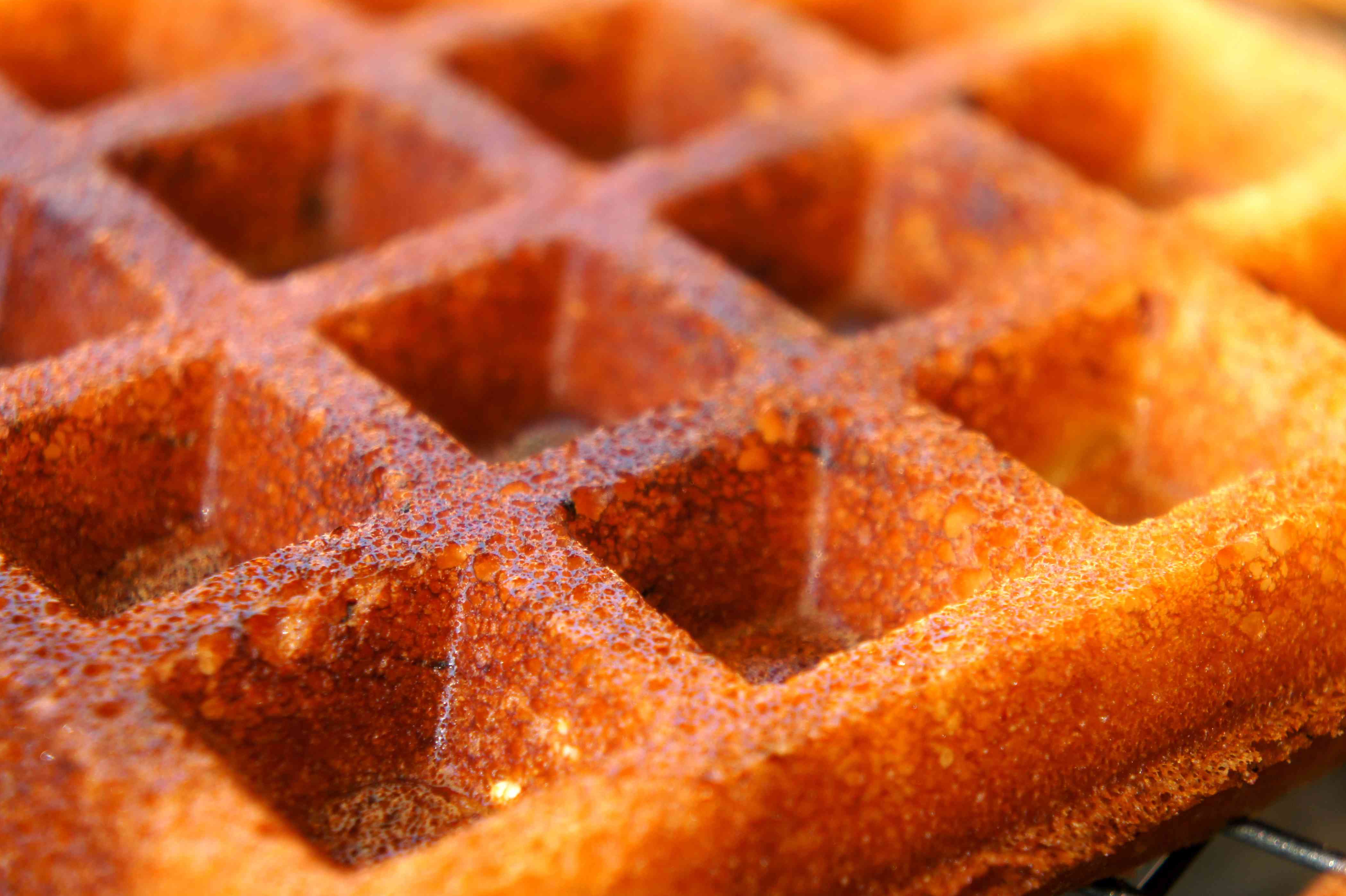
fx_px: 3383
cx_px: 692
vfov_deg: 15.1
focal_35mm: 91
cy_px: 458
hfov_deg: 22.5
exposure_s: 1/100
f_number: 5.6
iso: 320
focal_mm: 55
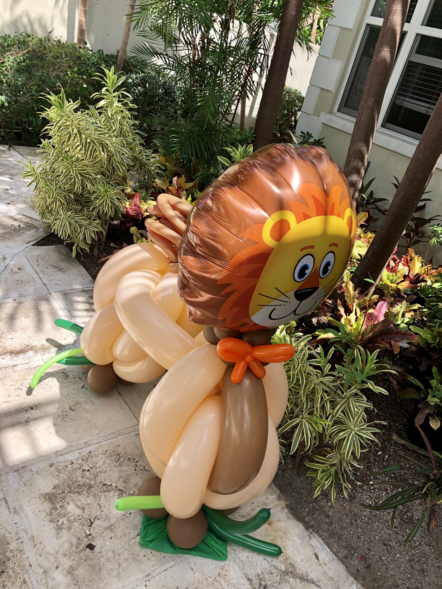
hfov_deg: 49.7
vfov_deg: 63.4
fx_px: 477
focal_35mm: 28
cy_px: 294
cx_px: 221
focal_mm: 4
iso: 20
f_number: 1.8
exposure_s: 1/571
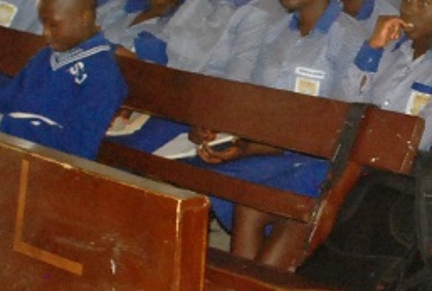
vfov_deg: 8.6
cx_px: 375
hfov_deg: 12.7
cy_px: 79
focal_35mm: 160
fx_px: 1926
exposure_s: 1/50
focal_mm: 24
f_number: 7.1
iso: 1600
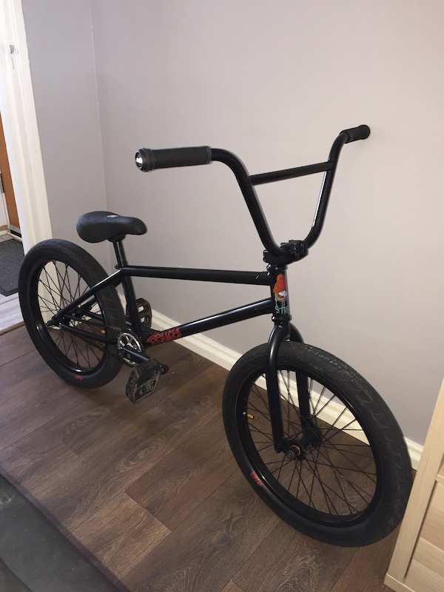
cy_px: 296
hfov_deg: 48.2
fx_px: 496
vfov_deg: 61.7
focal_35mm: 29
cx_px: 222
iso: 100
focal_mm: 4.15
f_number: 2.2
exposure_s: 1/17
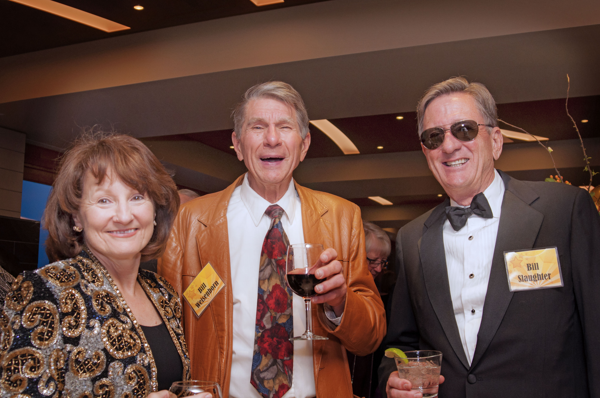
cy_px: 199
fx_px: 699
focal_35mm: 42
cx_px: 300
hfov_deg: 46.4
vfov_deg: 31.8
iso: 500
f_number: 5.6
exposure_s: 1/60
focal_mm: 28
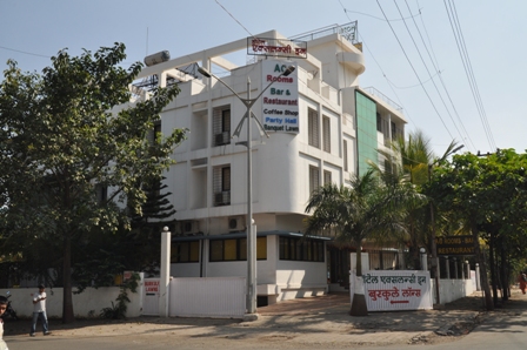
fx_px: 549
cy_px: 175
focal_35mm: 38
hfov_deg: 51.3
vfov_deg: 35.4
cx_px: 264
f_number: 13
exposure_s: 1/200
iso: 200
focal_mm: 25
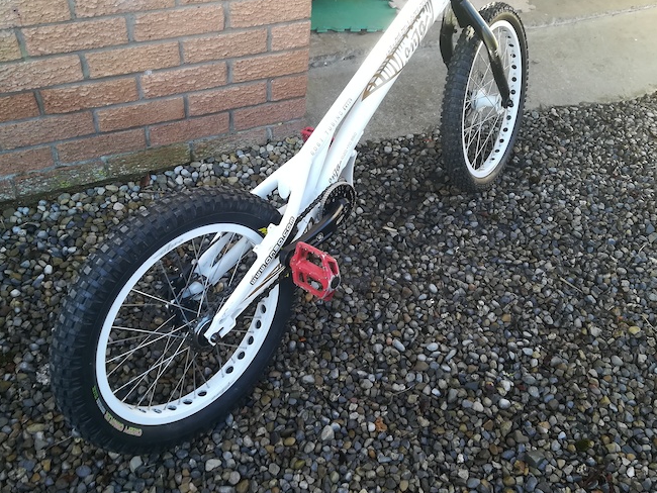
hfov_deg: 56.8
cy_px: 208
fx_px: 608
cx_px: 322
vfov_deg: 44.0
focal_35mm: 32
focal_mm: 3.83
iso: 50
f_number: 2.2
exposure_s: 1/50
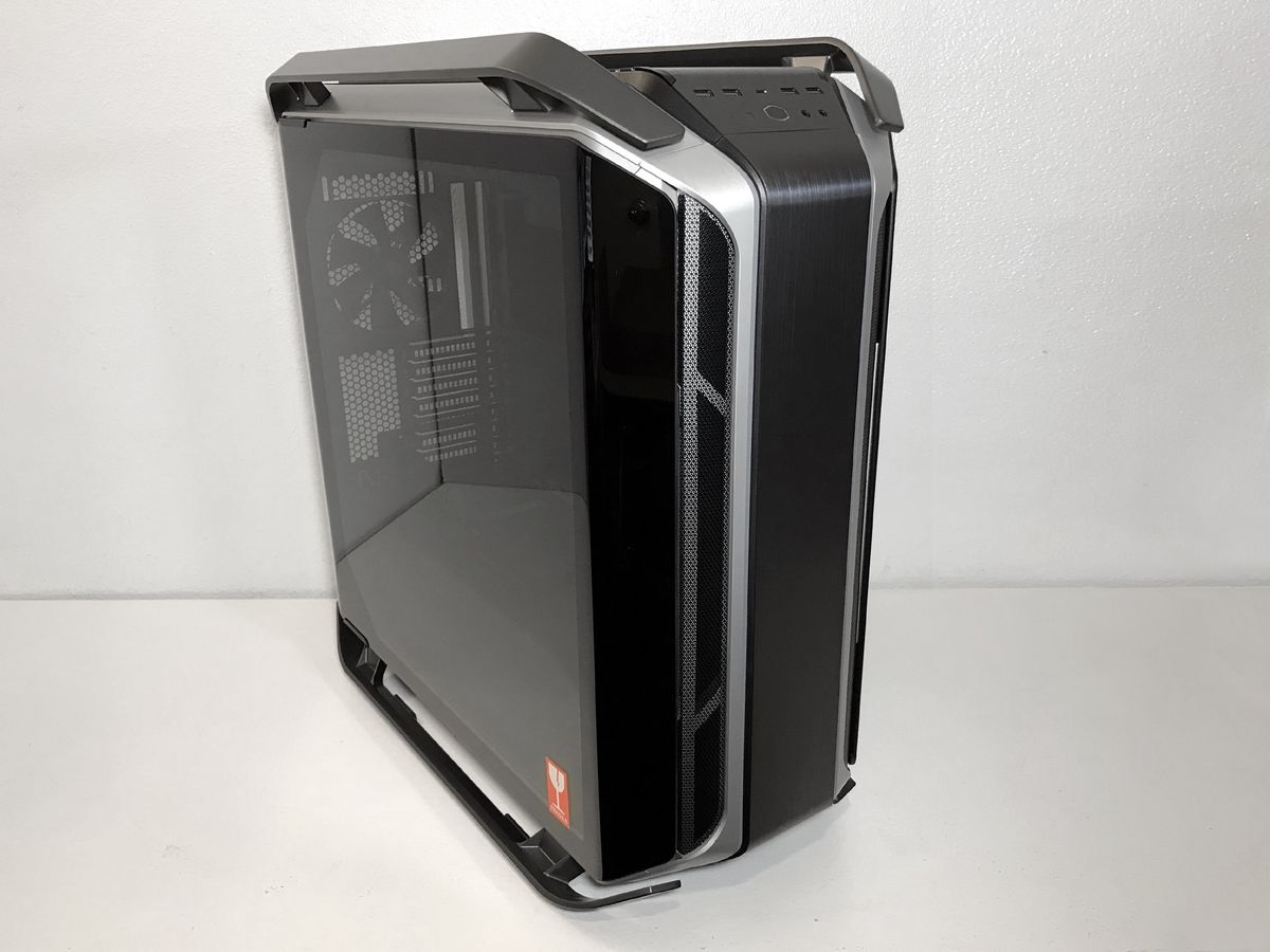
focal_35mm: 28
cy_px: 476
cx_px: 635
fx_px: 1027
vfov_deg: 49.7
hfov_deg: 63.4
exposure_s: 1/15
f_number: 1.8
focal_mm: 3.99
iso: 40
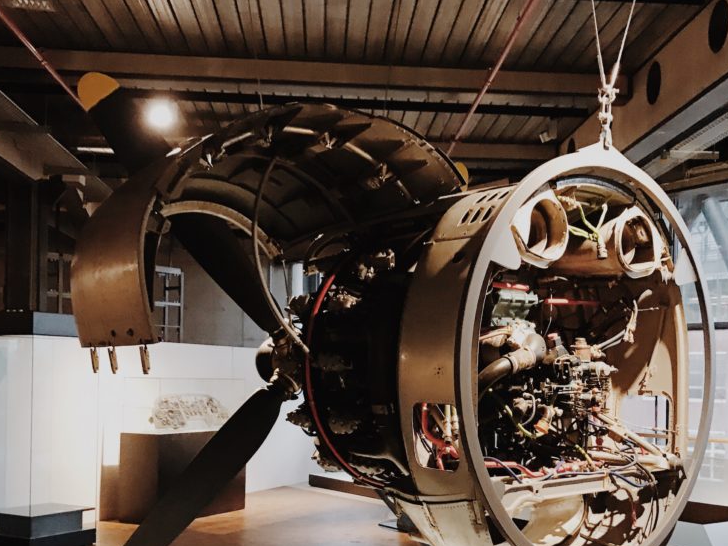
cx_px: 397
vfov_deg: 31.6
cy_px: 406
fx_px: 946
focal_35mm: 45
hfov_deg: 42.0
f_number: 1.8
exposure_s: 1/11
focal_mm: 3.99
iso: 100
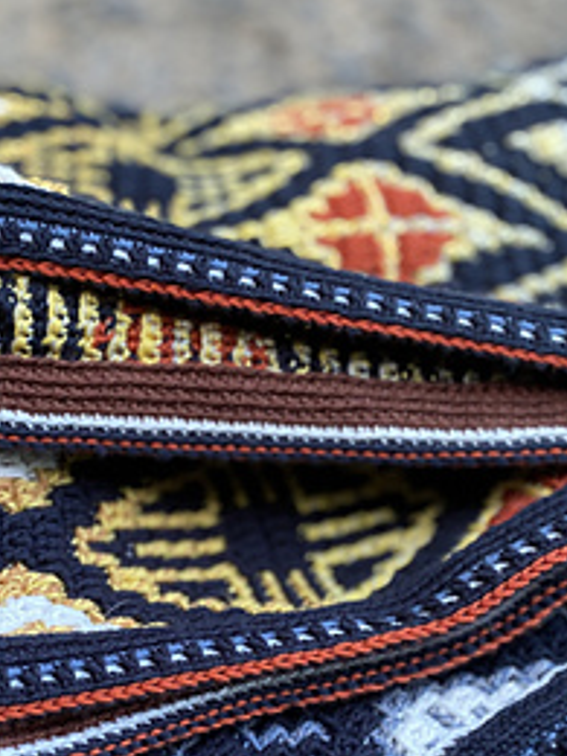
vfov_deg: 36.9
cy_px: 602
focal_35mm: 50
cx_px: 147
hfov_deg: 28.7
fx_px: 1092
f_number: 1.8
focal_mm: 4.25
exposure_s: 1/60
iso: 250
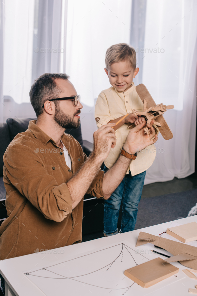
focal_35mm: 50
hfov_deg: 27.0
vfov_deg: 39.6
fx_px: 410
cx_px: 98
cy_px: 148
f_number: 4.5
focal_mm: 50
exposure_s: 1/160
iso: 125
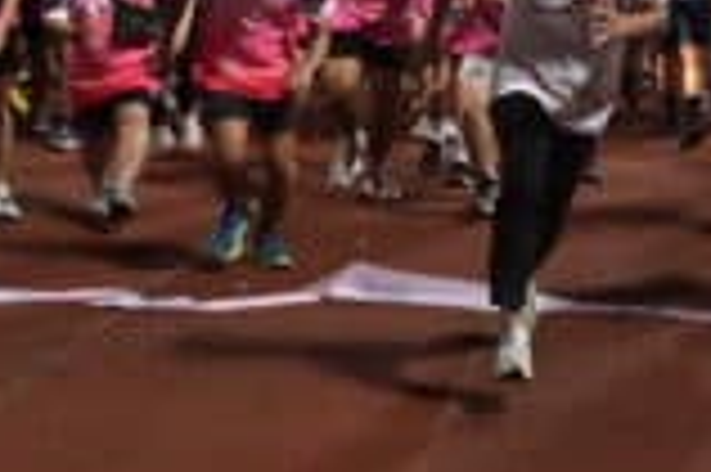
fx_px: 2427
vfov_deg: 10.8
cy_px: -198
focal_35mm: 123
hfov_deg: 15.8
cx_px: 932
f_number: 6.3
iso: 2000
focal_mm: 18
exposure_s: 1/160
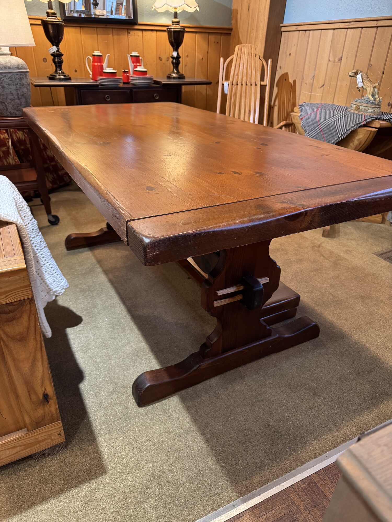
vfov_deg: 71.6
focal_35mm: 24
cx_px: 196
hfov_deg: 56.8
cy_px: 261
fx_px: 362
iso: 400
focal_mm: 6.76
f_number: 1.78
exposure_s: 1/60
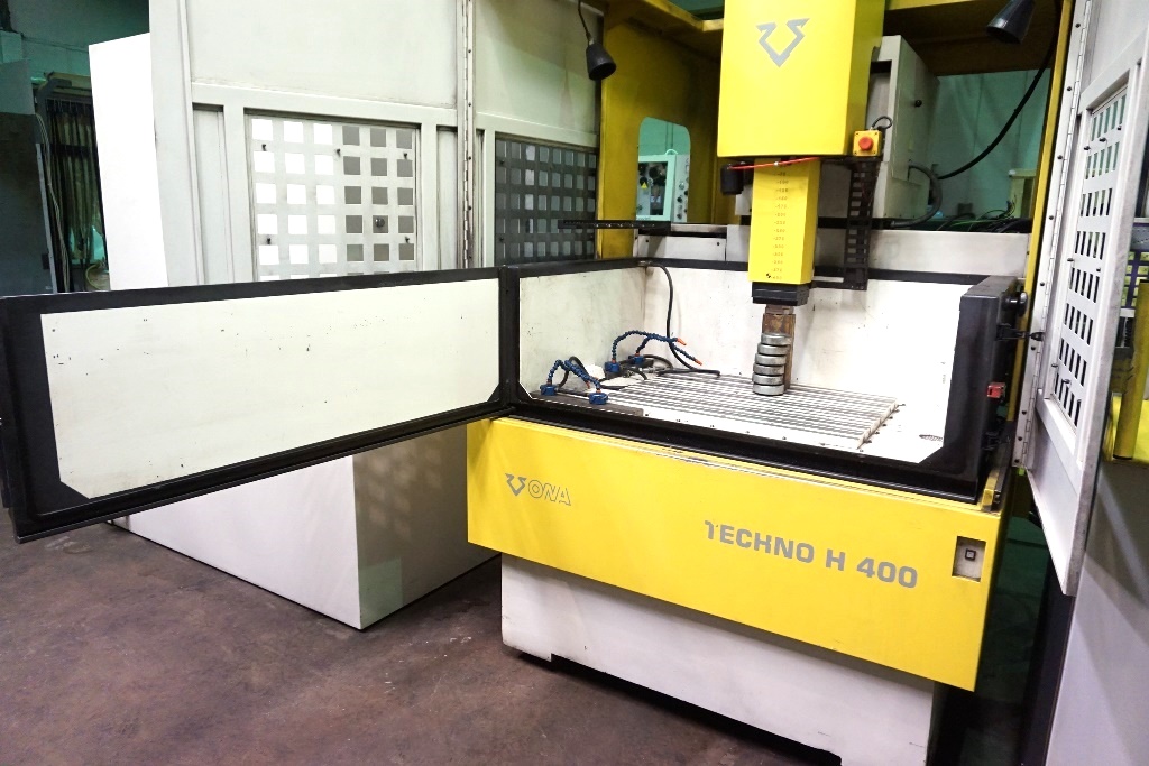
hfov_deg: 73.7
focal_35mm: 24
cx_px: 574
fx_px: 766
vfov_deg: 53.1
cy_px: 383
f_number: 3.5
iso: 2000
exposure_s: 1/160
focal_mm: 16
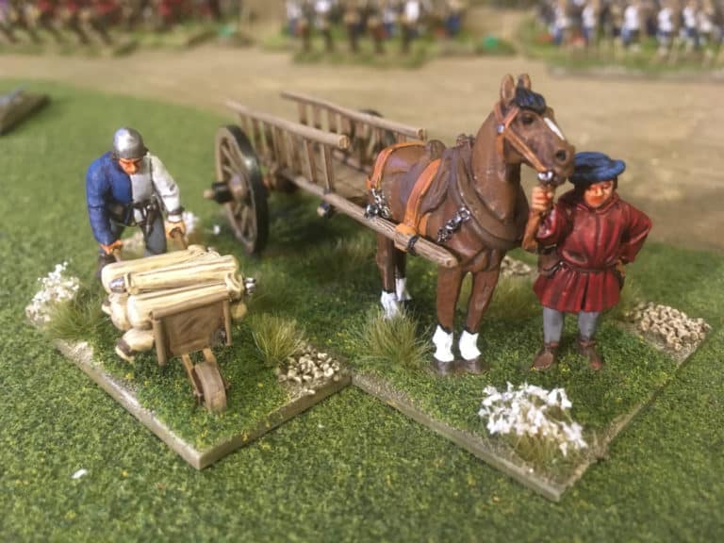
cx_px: 362
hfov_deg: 61.7
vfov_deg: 48.2
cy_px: 272
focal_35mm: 29
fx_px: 607
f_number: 2.2
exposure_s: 1/20
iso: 200
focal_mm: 4.15
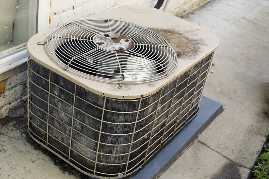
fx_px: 381
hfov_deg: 38.9
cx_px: 134
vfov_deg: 26.5
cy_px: 90
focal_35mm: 51
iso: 400
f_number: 5.6
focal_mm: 34
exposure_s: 1/125
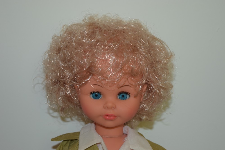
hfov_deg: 27.0
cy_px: 75
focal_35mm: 75
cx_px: 112
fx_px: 469
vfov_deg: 18.2
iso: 500
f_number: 5.6
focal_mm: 50
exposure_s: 1/100
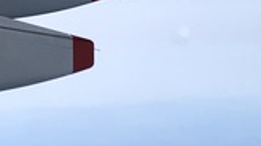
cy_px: 478
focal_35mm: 190
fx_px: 1314
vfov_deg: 5.8
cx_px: 13
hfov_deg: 11.3
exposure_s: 1/2525
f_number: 1.8
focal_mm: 4
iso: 20
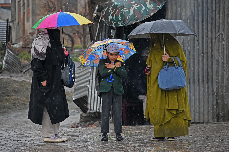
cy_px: 76
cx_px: 114
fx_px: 1431
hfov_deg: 9.1
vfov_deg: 6.1
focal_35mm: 225
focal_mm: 150
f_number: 5
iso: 1600
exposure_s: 1/640
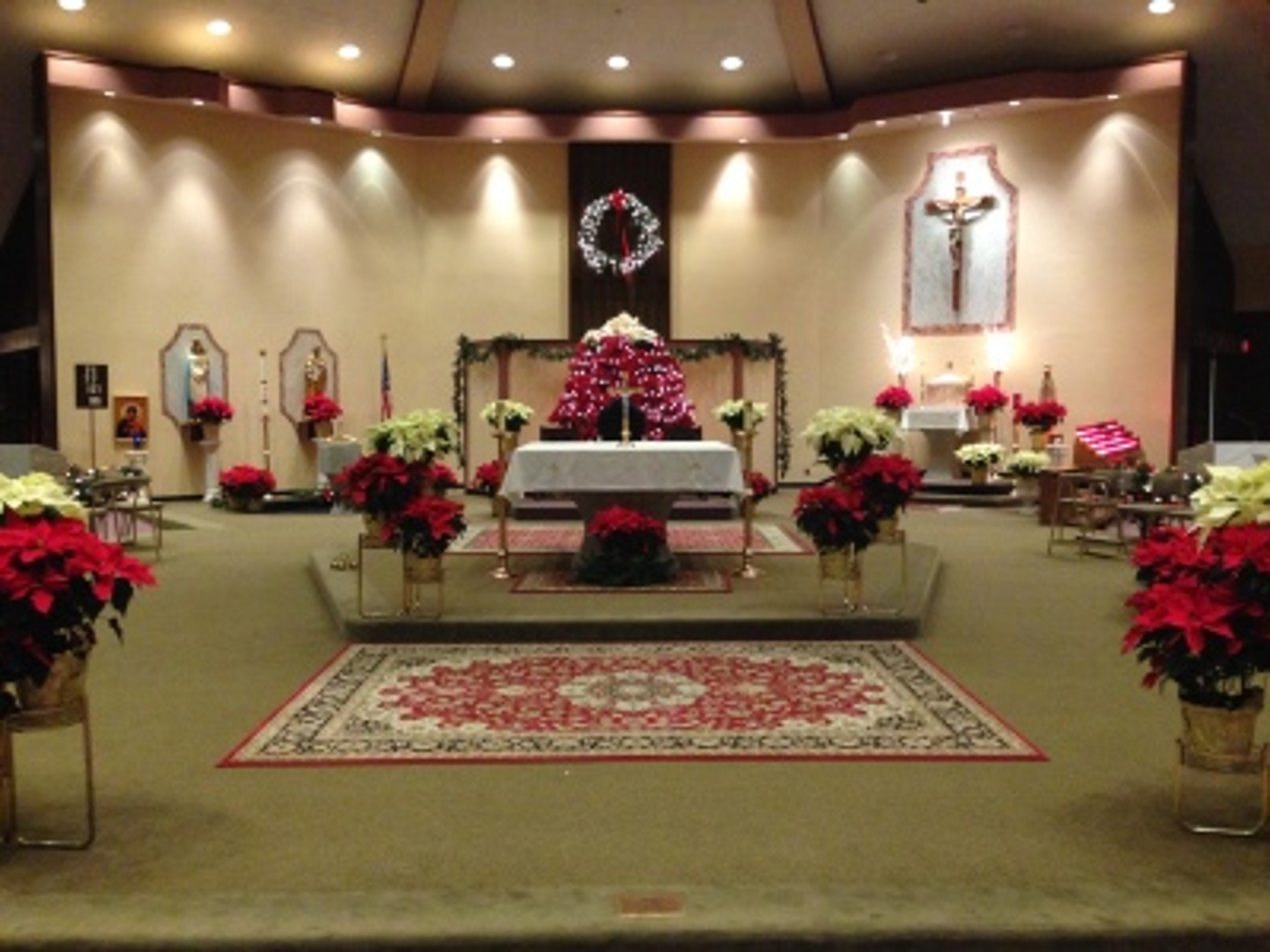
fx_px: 1211
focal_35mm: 33
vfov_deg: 42.9
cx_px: 635
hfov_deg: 55.4
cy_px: 476
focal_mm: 4.12
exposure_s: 1/20
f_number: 2.4
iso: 320
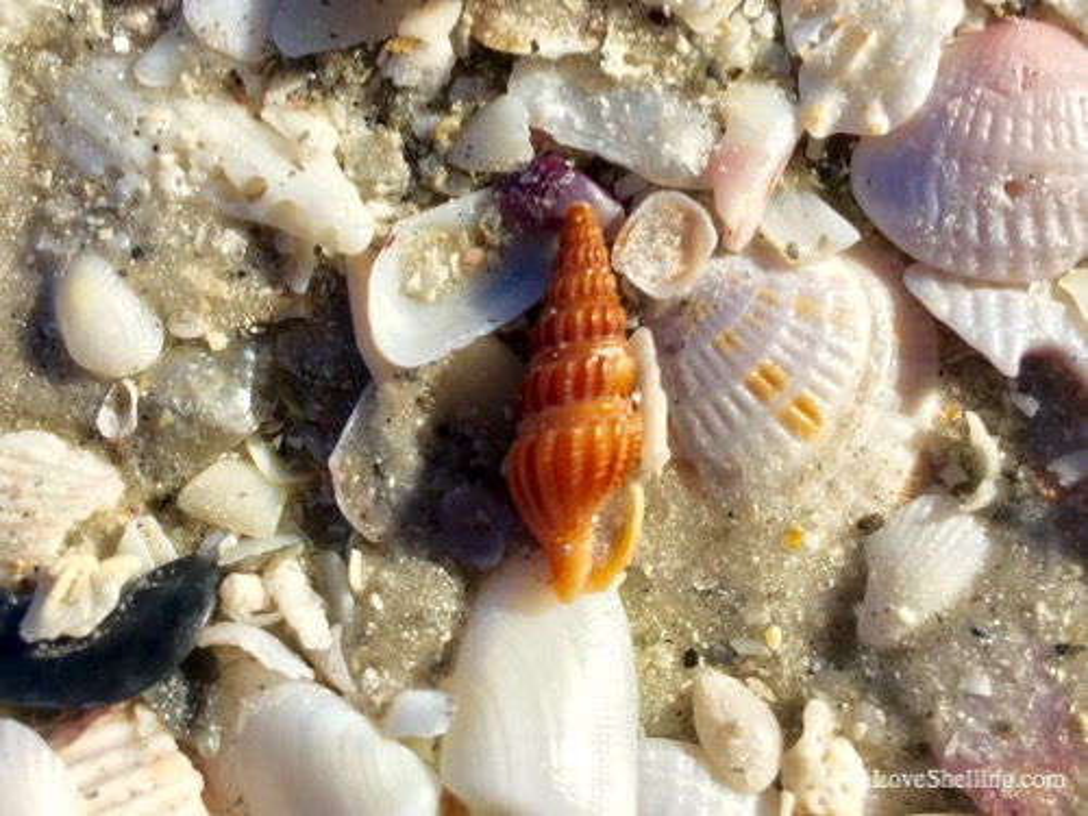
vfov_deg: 48.2
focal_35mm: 29
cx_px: 544
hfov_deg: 61.7
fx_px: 911
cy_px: 408
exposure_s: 1/1148
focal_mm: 4.15
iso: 25
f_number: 2.2
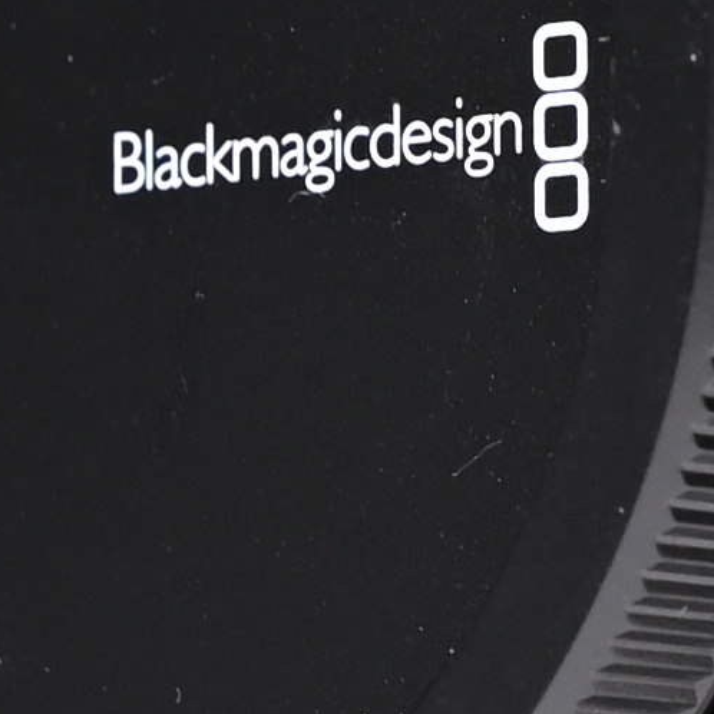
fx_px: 8144
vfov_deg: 5.0
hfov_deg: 5.0
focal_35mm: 349
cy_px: 477
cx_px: 601
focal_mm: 35
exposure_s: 1/40
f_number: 6.3
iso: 400
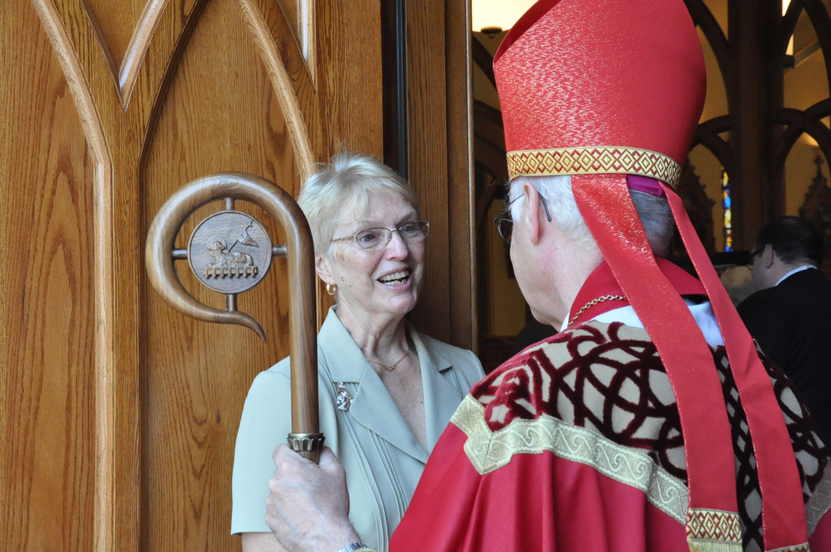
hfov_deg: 35.1
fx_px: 1314
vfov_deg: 23.7
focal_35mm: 57
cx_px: 416
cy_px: 276
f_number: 9
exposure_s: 1/320
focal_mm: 38
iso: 3200
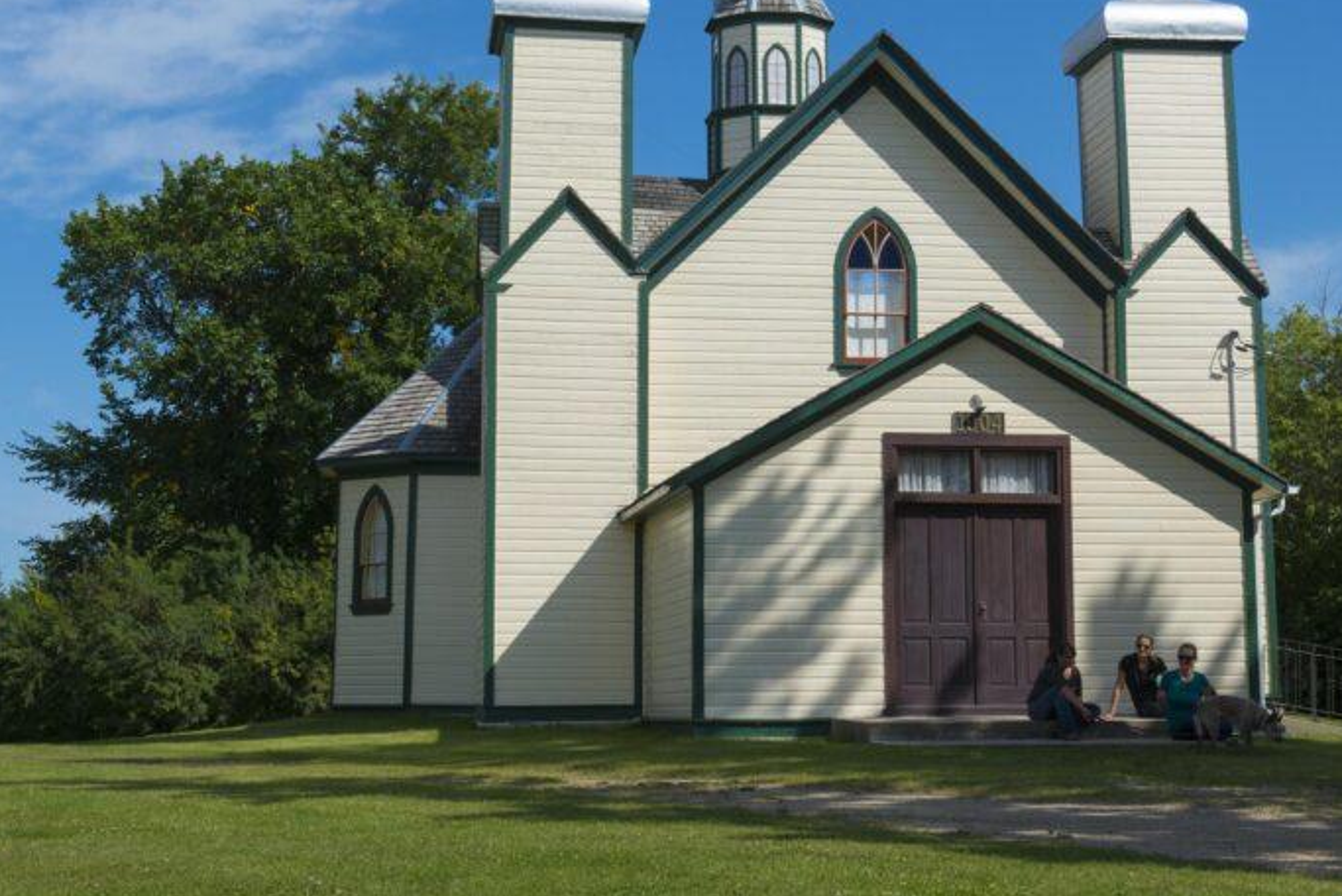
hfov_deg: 28.0
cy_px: 344
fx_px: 2685
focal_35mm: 72
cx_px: 829
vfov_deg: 18.9
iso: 800
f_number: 18
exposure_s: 1/400
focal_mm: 48
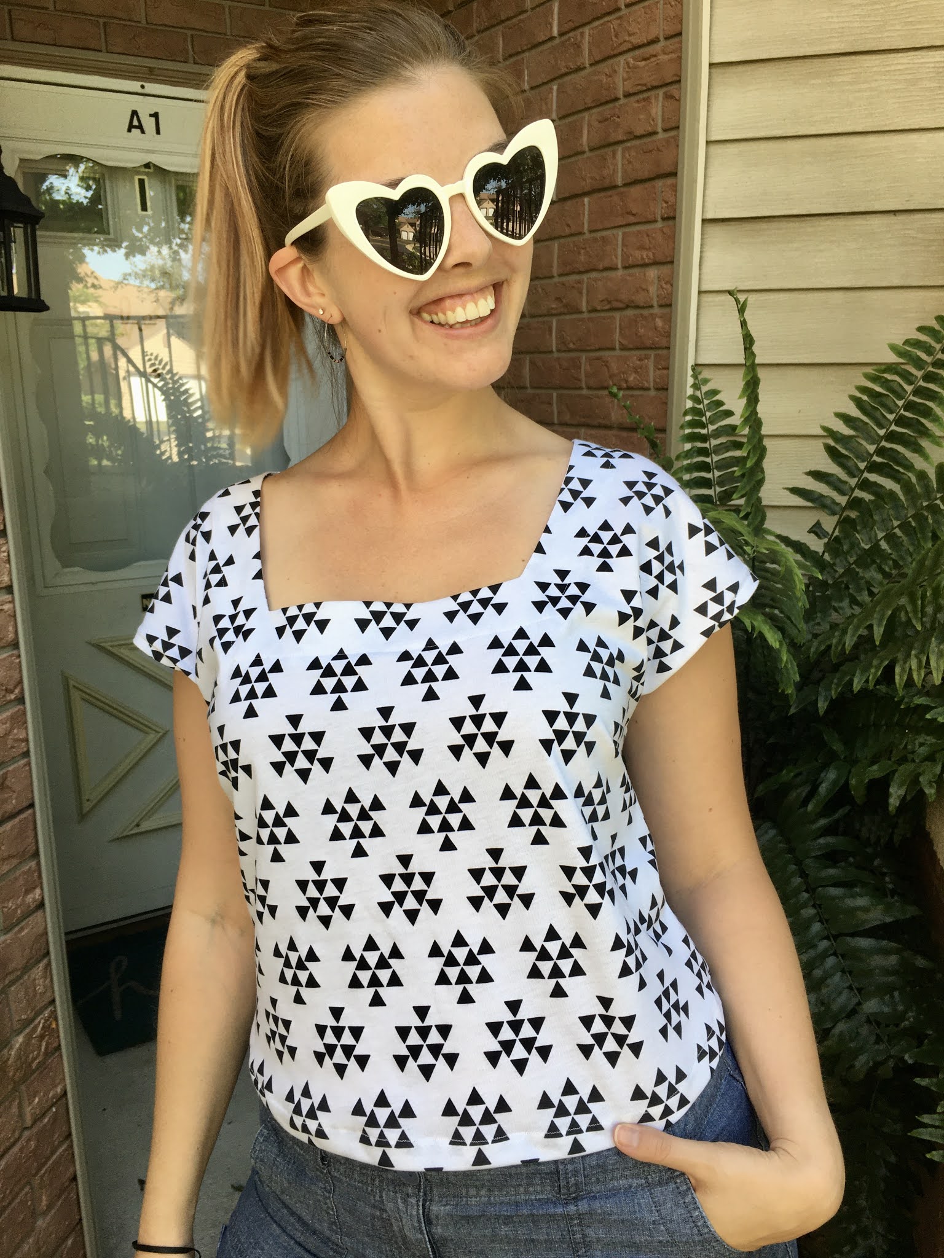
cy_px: 629
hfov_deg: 48.2
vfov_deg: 61.7
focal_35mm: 29
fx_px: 1054
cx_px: 472
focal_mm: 4.15
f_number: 2.2
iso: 32
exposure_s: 1/120
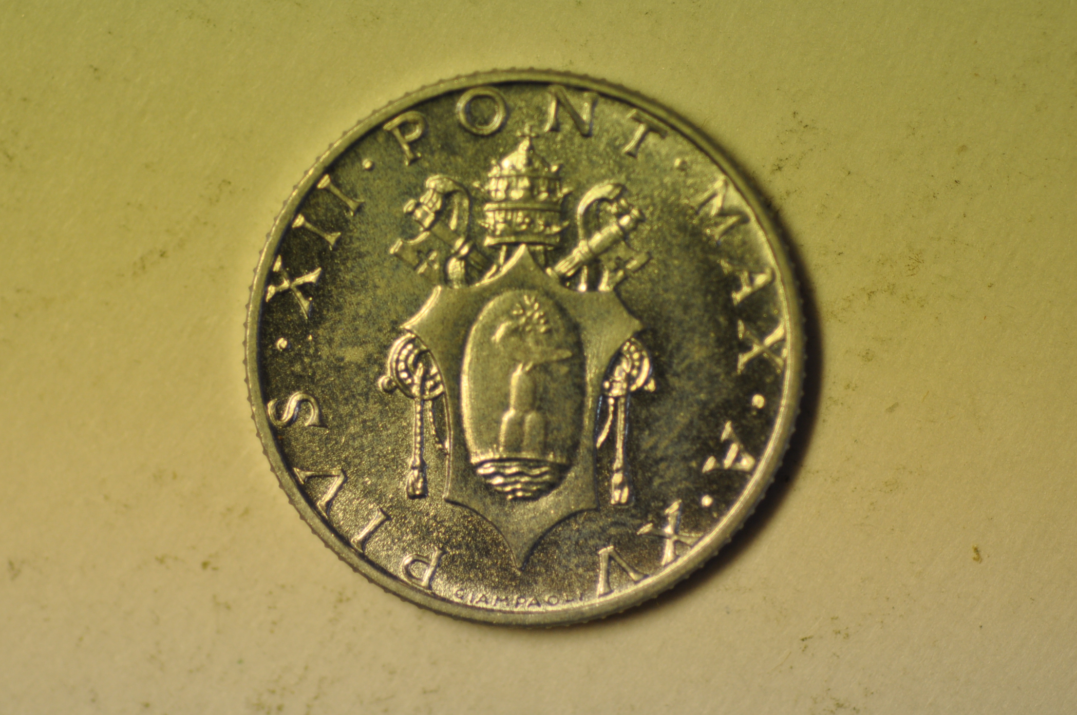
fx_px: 2749
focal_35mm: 92
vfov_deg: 14.8
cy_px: 356
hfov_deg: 22.2
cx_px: 539
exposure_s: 1/320
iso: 400
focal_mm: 60
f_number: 4.5
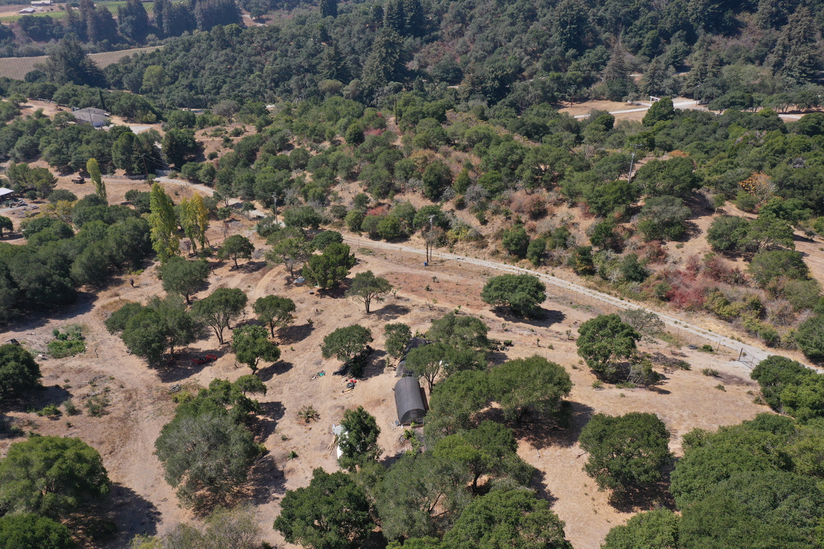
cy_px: 274
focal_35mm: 28
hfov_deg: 65.5
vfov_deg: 46.4
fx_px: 641
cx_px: 412
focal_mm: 10.26
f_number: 5.6
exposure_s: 1/400
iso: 100
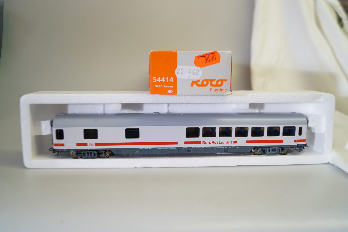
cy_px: 116
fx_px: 329
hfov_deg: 55.8
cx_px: 173
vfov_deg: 38.9
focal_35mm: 34
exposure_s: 1/160
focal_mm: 22
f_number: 4
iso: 400
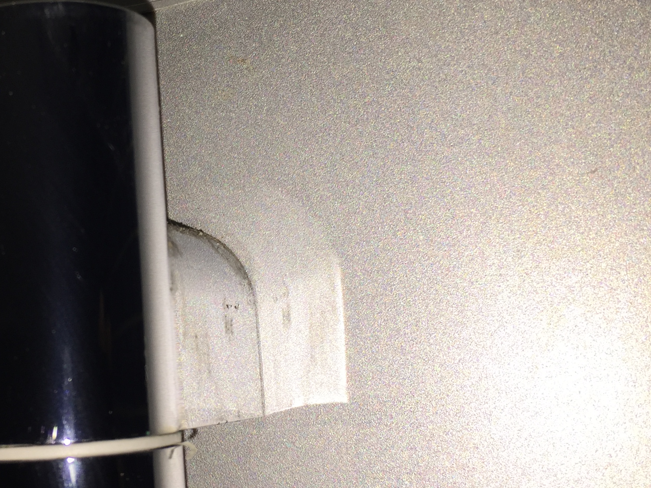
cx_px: 169
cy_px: 210
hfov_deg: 33.2
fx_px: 1072
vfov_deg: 25.6
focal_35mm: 57
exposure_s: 1/295
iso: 32
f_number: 2.2
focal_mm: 4.15
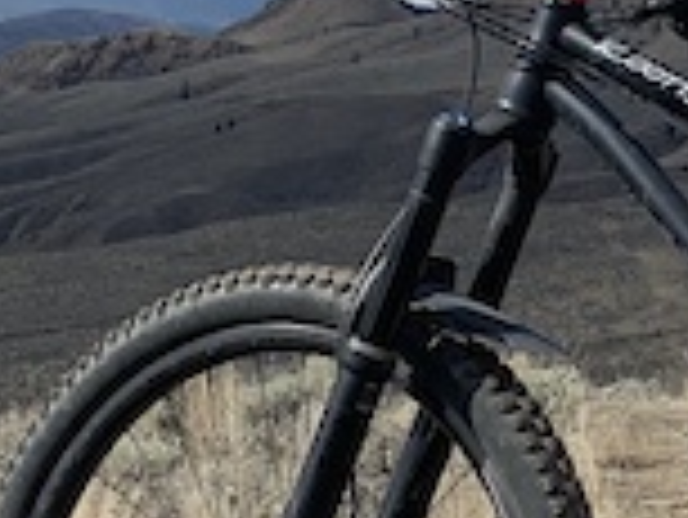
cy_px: 32
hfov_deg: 14.3
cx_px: 675
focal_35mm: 136
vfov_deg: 10.8
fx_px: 2705
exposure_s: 1/2994
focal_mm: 4.25
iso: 25
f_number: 1.8
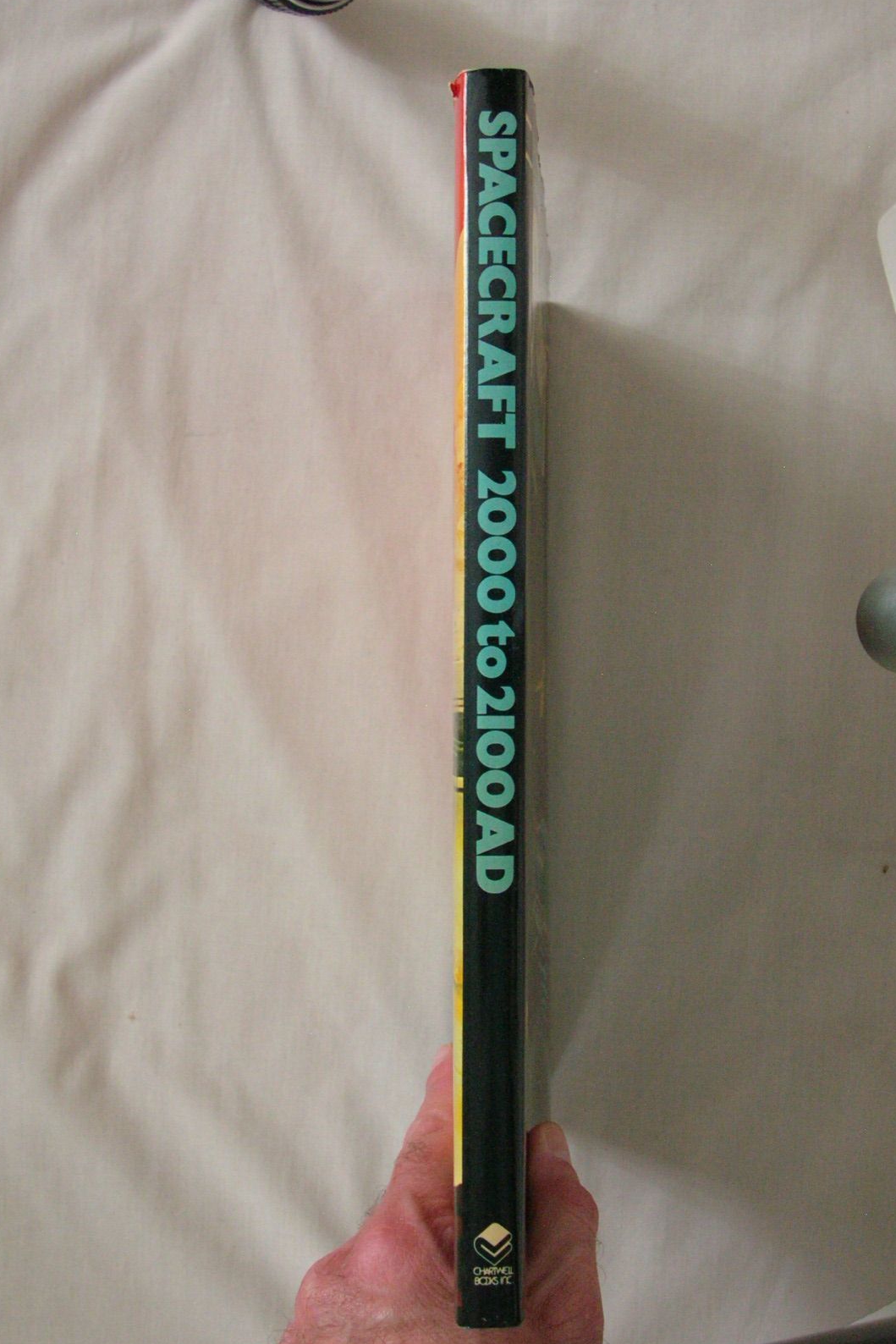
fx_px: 1642
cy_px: 675
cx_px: 475
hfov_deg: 30.5
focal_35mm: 44
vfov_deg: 44.5
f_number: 3
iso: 200
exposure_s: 1/2.2
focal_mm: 7.1
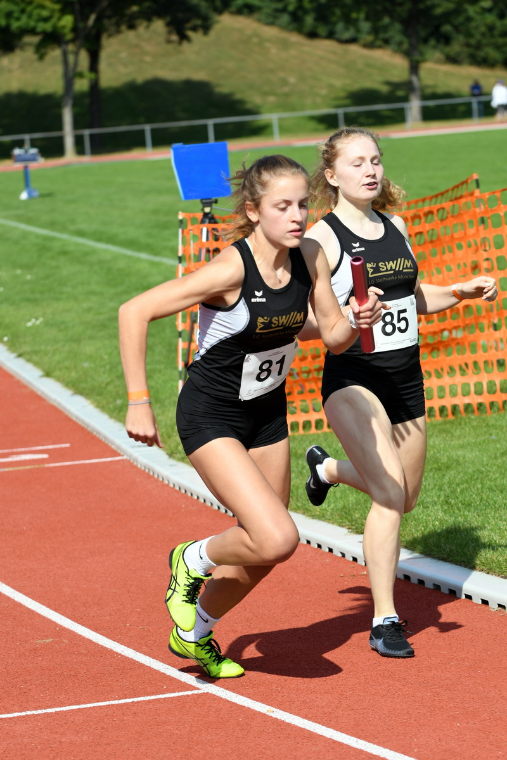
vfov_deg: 13.0
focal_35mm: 158
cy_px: 380
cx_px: 254
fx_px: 3327
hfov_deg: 8.7
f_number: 5.6
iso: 200
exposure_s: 1/1000
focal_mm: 105
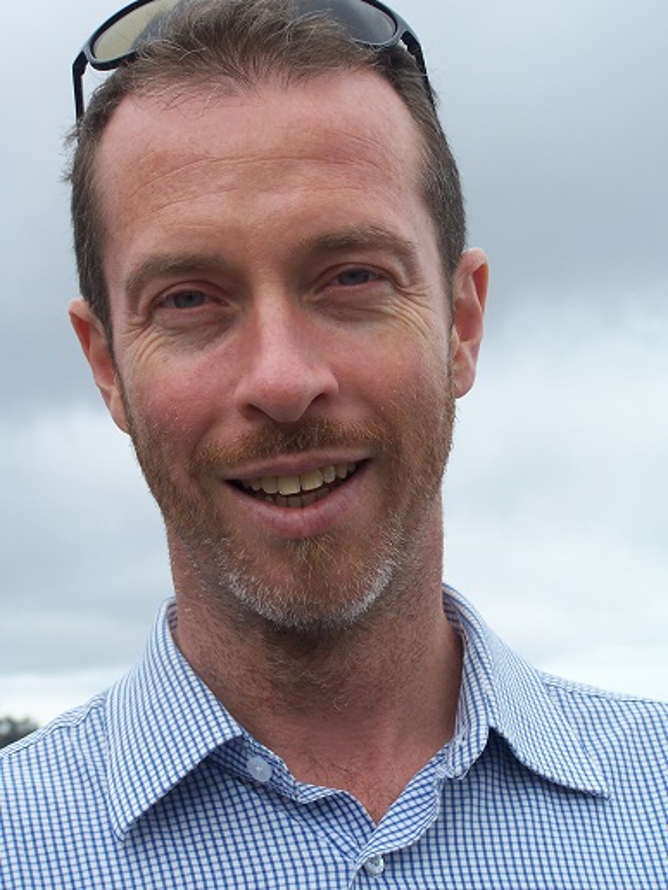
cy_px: 445
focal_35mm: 82
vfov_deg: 23.8
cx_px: 334
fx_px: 2110
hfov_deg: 18.0
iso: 80
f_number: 3.2
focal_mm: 13.7
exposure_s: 1/250
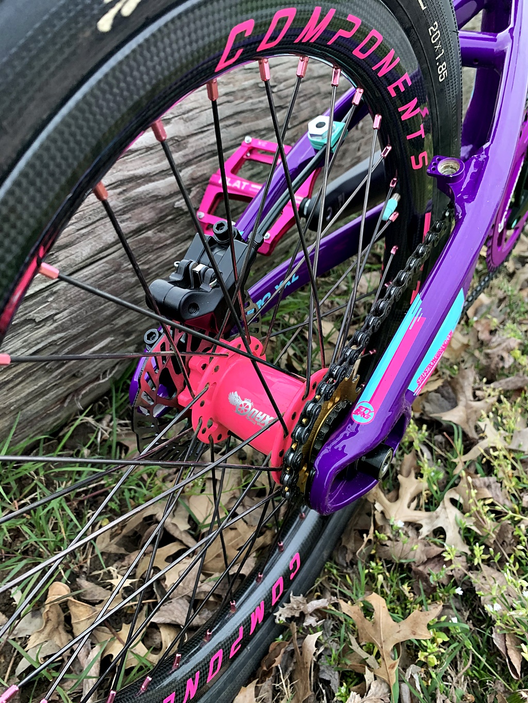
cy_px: 352
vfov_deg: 67.3
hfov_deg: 53.1
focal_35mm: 26
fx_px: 529
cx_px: 264
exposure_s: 1/60
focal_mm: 4.25
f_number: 1.8
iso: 200
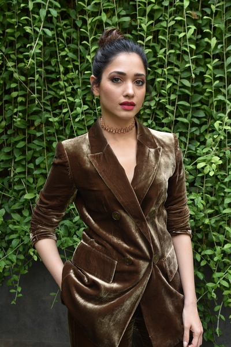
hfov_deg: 27.0
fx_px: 481
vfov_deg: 39.6
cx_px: 116
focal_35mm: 50
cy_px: 174
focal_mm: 50
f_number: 5.6
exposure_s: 1/160
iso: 200
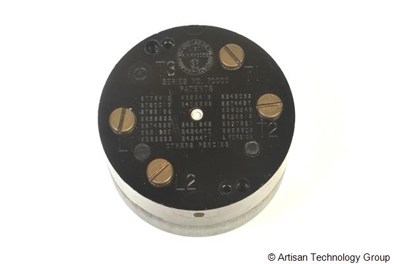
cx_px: 198
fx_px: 693
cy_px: 132
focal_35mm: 63
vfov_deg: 21.6
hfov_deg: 31.9
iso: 200
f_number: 16
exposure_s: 1/200
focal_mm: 42
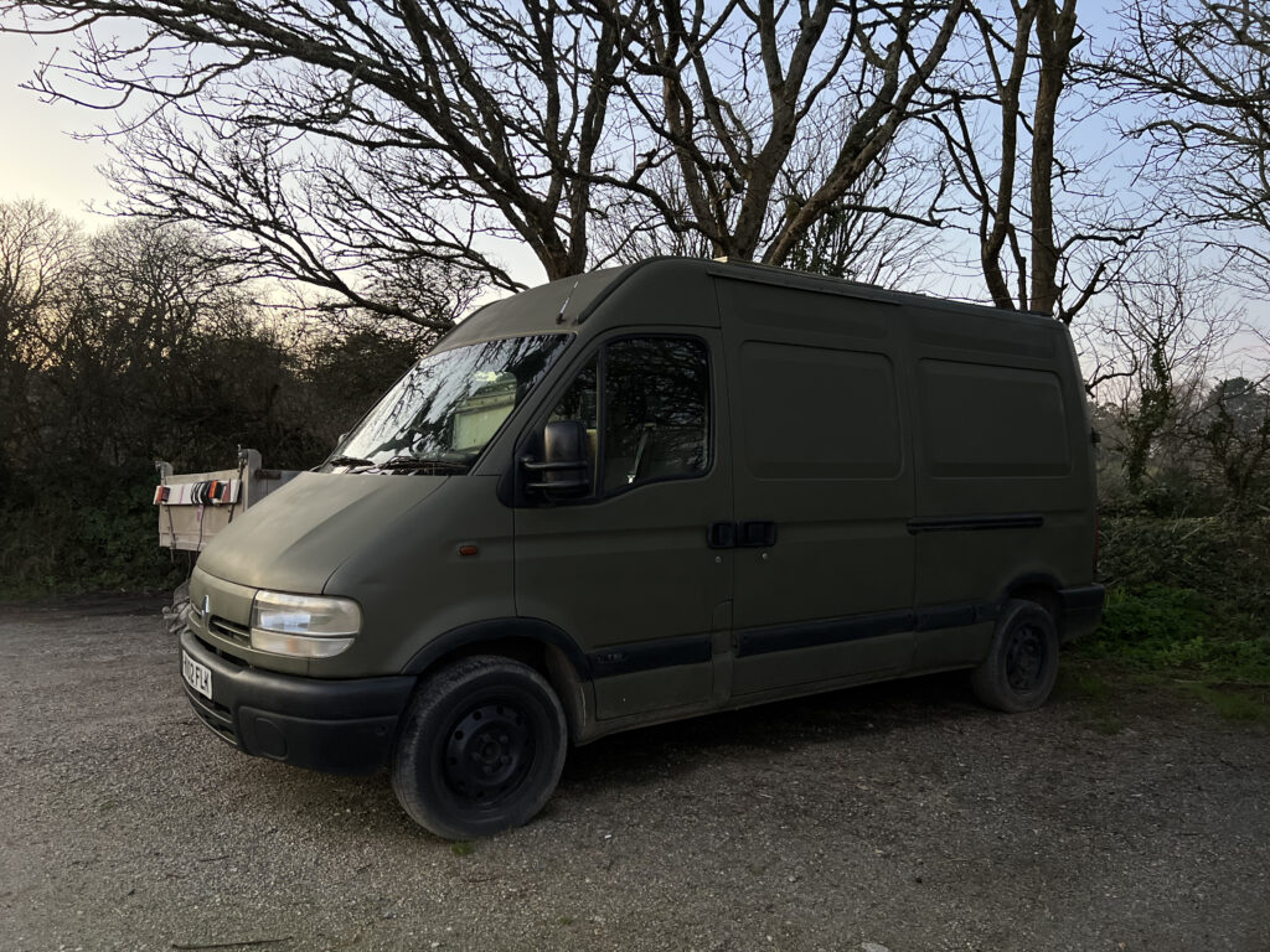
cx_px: 635
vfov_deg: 53.1
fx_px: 954
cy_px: 476
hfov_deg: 67.3
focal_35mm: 26
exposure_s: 1/60
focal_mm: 5.7
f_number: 1.5
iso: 320
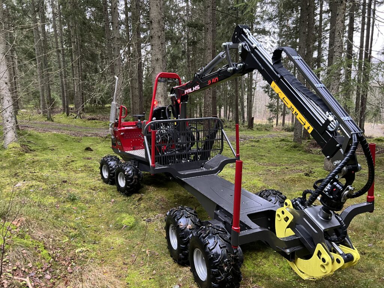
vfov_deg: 53.1
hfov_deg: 67.3
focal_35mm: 26
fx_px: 288
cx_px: 192
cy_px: 144
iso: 320
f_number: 1.5
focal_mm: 5.7
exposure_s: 1/60
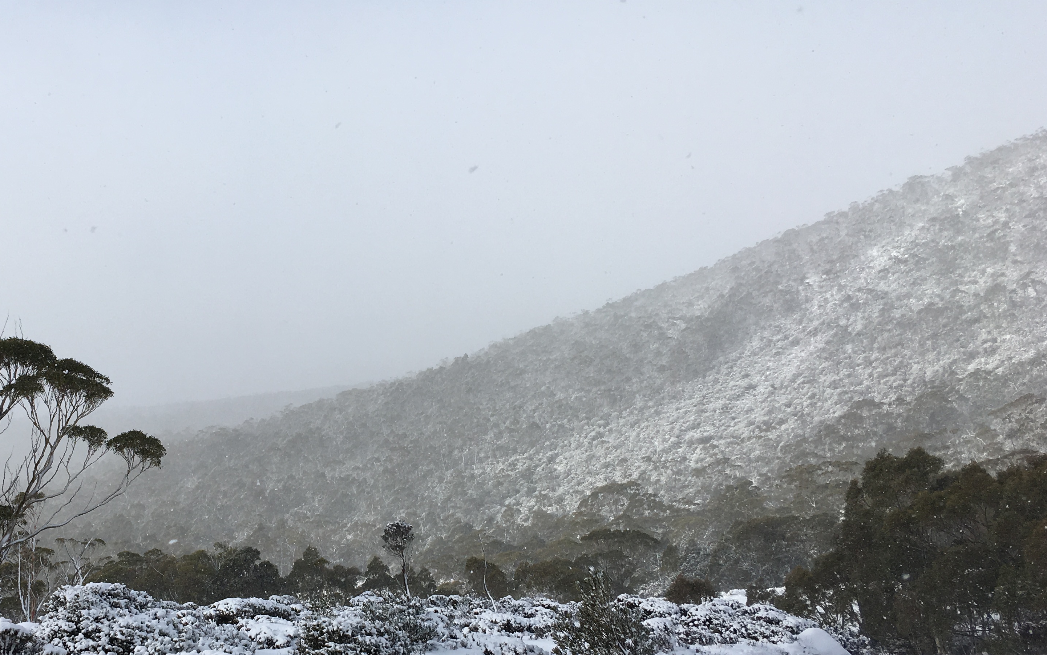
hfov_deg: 45.5
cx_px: 344
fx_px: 1227
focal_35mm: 43
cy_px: 408
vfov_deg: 29.8
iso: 25
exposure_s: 1/1709
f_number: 2.2
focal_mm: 4.15
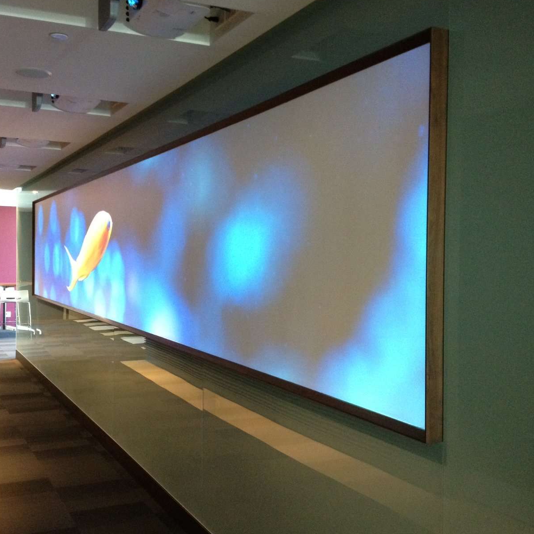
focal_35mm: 42
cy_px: 266
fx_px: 733
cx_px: 215
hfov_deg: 39.9
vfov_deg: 40.0
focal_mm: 4.28
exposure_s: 1/20
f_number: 2.4
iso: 320
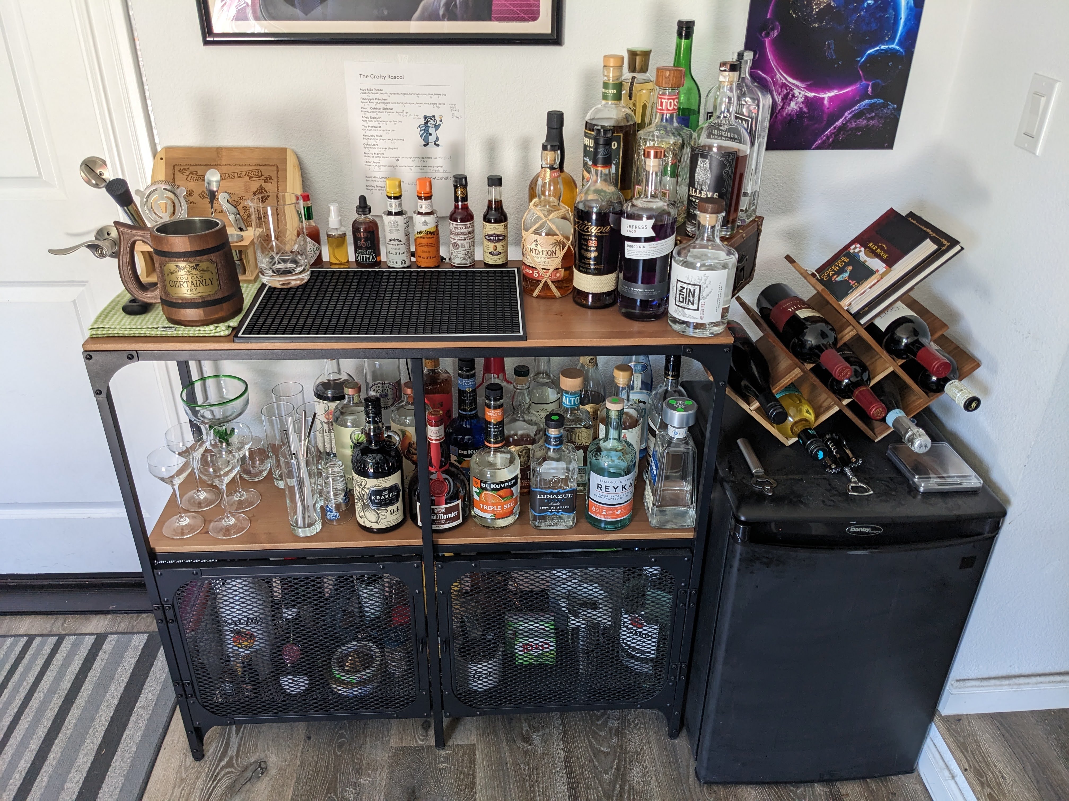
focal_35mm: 27
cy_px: 400
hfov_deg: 65.3
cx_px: 534
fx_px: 834
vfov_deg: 51.4
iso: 81
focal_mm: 4.38
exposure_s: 1/24
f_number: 1.73
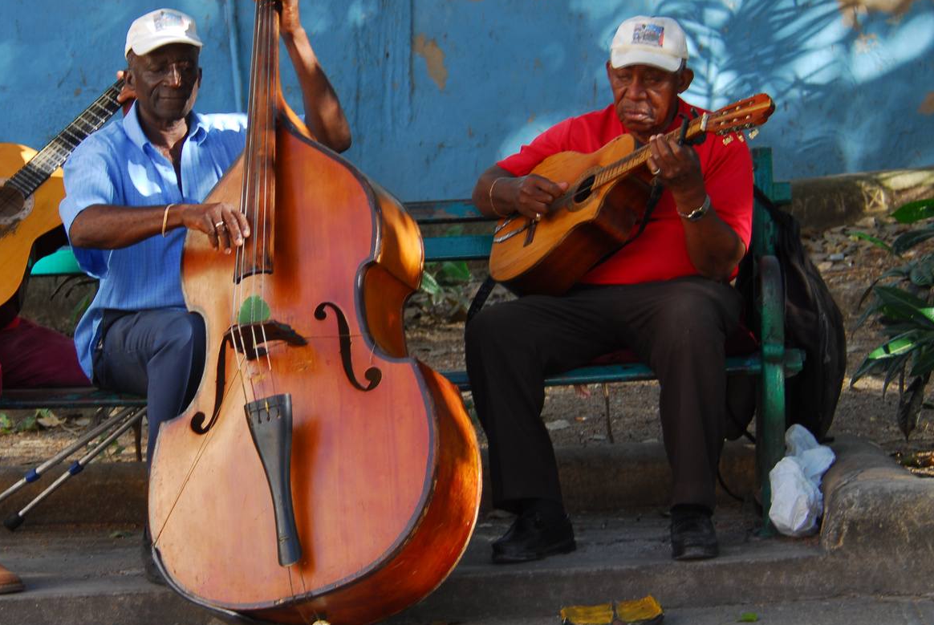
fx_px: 4589
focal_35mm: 177
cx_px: 297
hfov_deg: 11.6
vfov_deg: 7.8
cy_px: 273
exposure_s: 1/60
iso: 100
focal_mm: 85
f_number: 4.5
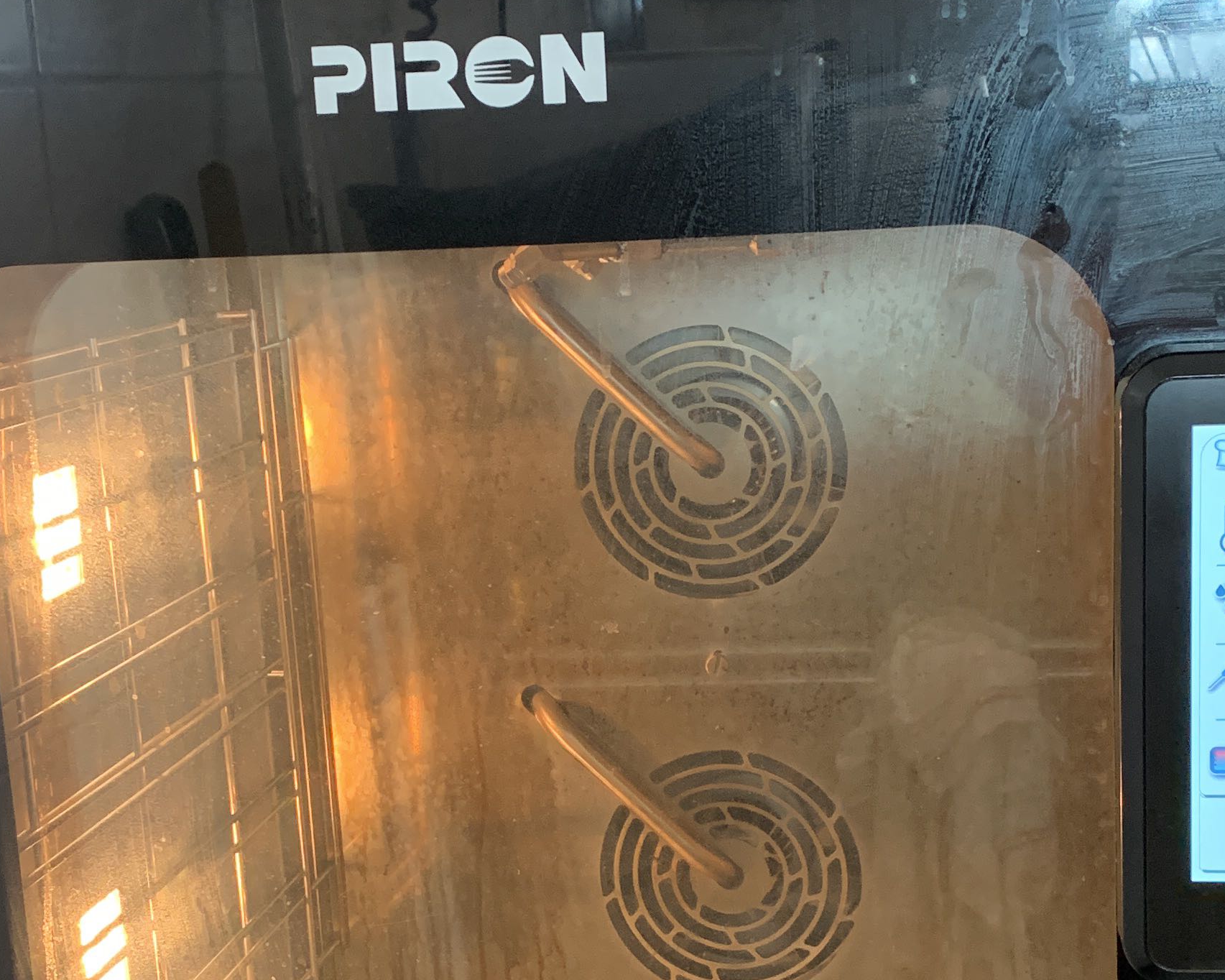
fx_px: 2175
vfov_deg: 25.2
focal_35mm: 60
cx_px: 632
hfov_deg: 31.4
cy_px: 670
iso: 250
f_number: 1.8
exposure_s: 1/50
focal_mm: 4.25
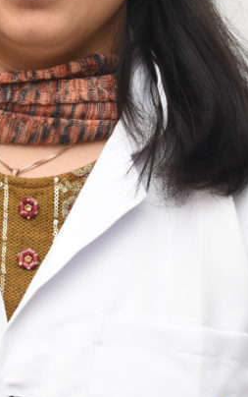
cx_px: 30
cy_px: 158
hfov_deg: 7.1
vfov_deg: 11.3
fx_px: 2009
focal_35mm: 186
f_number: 5.6
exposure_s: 1/200
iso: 400
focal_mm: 48
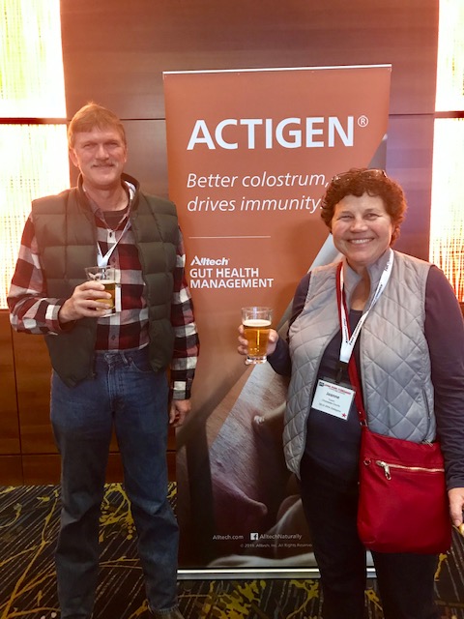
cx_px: 232
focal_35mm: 28
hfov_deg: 49.7
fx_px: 500
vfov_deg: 63.4
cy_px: 310
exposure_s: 1/6
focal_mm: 3.99
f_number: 1.8
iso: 100
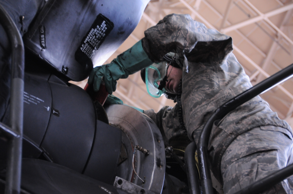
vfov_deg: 11.4
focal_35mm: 120
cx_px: 146
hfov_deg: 17.1
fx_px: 975
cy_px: 97
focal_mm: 80
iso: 1250
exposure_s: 1/160
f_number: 5
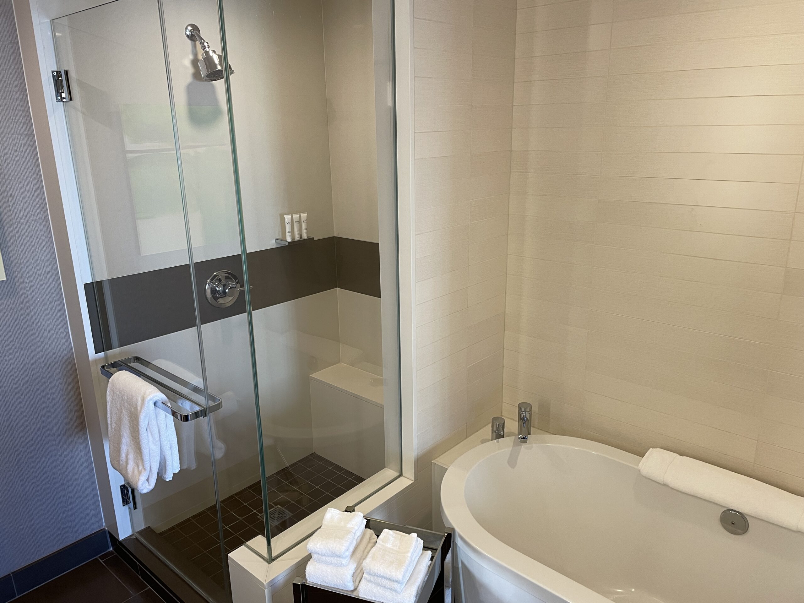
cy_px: 302
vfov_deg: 53.1
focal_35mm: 26
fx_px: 604
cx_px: 402
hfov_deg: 67.3
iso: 80
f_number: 1.6
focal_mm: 4.2
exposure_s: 1/60
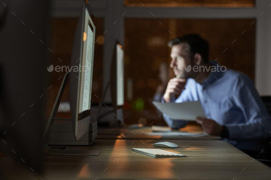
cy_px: 90
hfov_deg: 23.9
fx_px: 640
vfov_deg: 16.1
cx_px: 136
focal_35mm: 85
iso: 400
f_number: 2.2
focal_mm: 85
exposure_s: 1/50
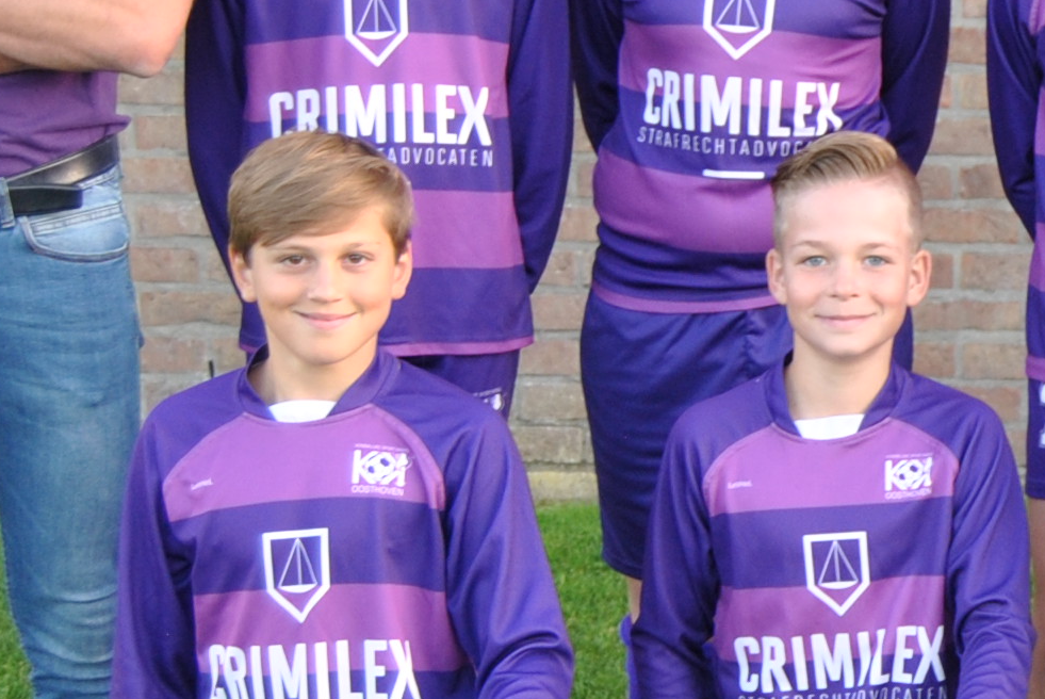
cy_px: 373
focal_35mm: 154
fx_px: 4474
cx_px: 1367
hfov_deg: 12.9
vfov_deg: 8.9
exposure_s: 1/40
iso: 200
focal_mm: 26
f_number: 4
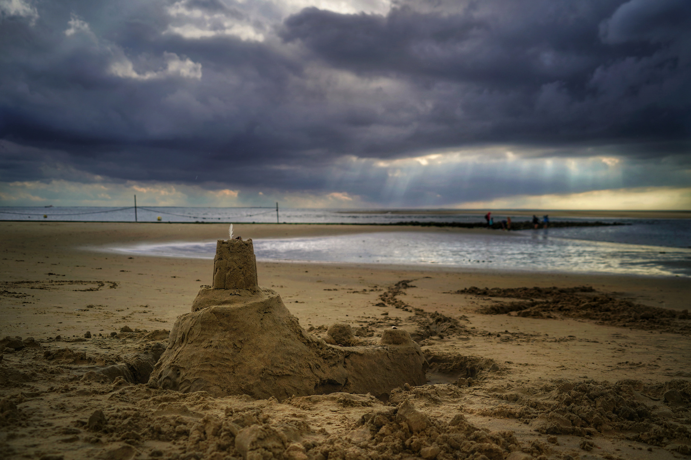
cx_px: 346
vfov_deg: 35.1
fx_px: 729
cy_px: 230
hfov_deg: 50.7
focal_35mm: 38
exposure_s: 1/640
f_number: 4
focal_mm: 38
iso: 100
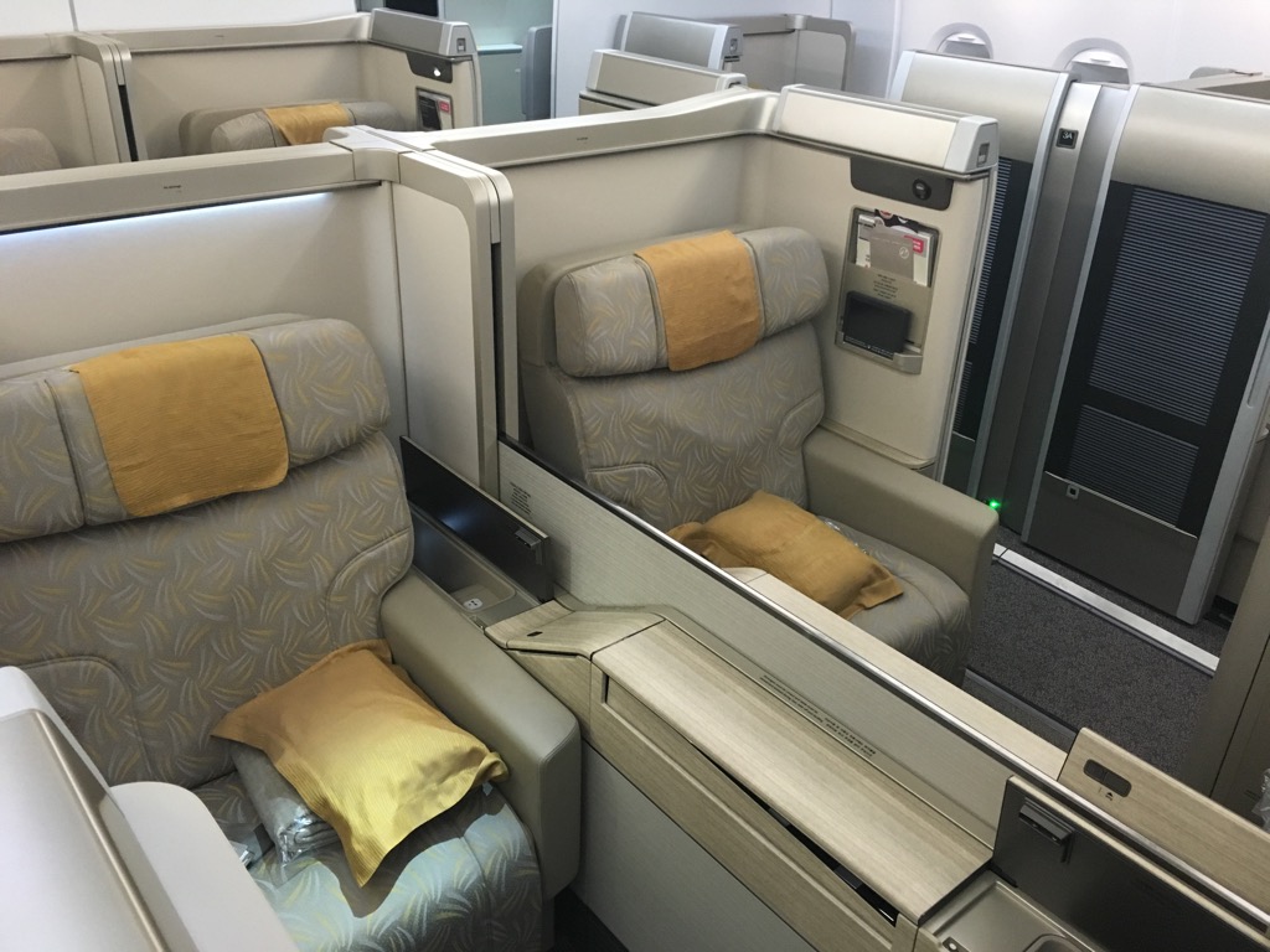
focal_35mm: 29
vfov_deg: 48.2
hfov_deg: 61.7
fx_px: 1064
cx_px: 635
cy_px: 476
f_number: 2.2
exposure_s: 1/33
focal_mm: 4.15
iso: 200
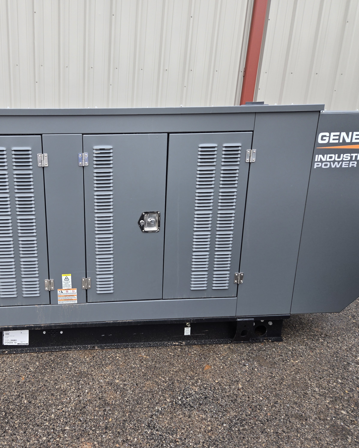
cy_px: 224
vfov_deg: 58.8
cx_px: 106
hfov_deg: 47.3
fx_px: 398
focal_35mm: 30
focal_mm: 5.4
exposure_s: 1/252
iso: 25
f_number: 1.8
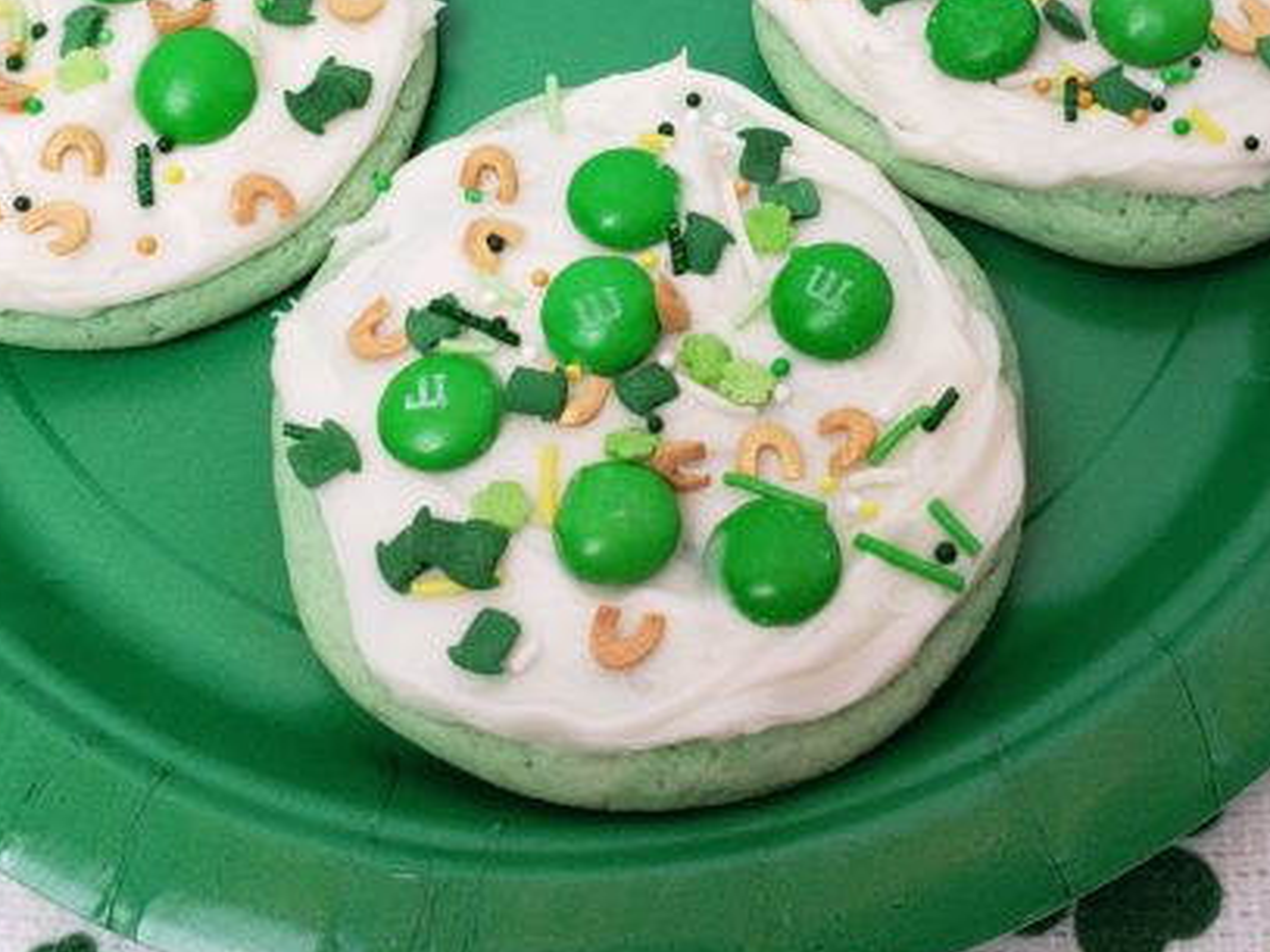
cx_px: 674
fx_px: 1687
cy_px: 178
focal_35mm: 46
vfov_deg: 30.7
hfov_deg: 41.2
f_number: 2.4
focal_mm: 4.3
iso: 125
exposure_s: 1/60
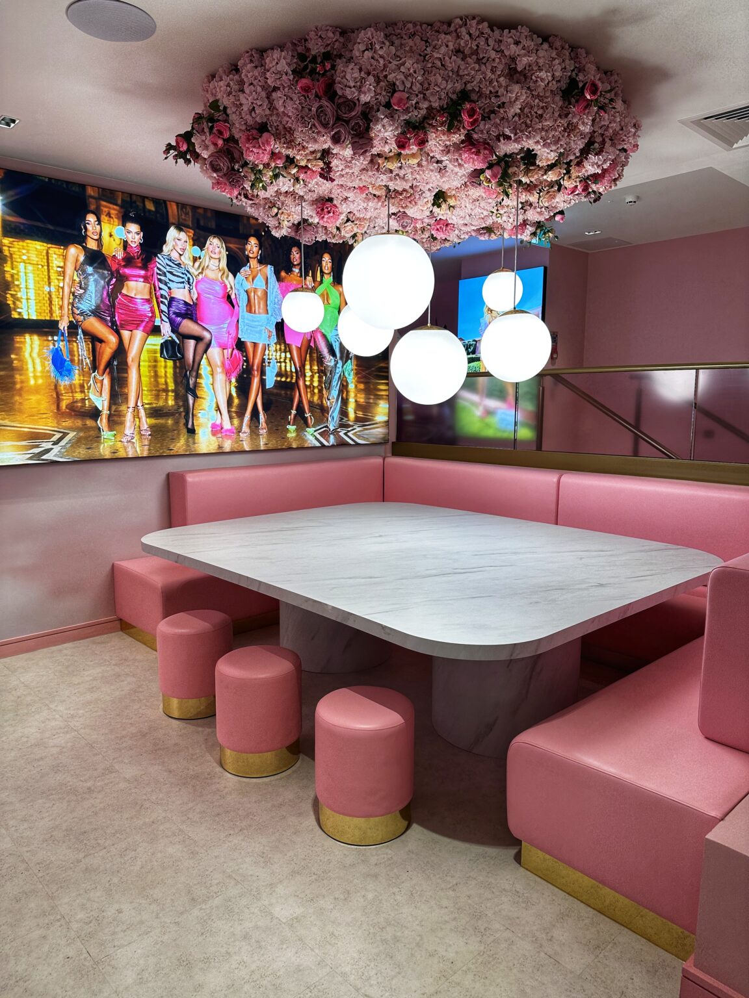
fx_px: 692
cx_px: 374
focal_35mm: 24
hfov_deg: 56.8
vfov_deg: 71.6
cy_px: 499
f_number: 1.78
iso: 80
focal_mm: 6.86
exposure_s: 1/180
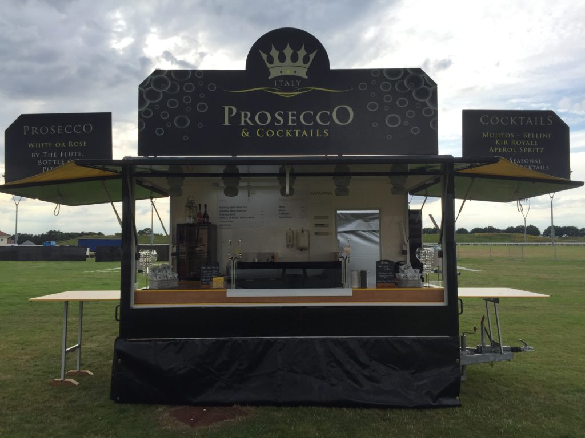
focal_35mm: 29
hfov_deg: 61.7
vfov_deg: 48.2
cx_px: 292
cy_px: 219
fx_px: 490
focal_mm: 4.15
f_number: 2.2
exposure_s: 1/942
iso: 32
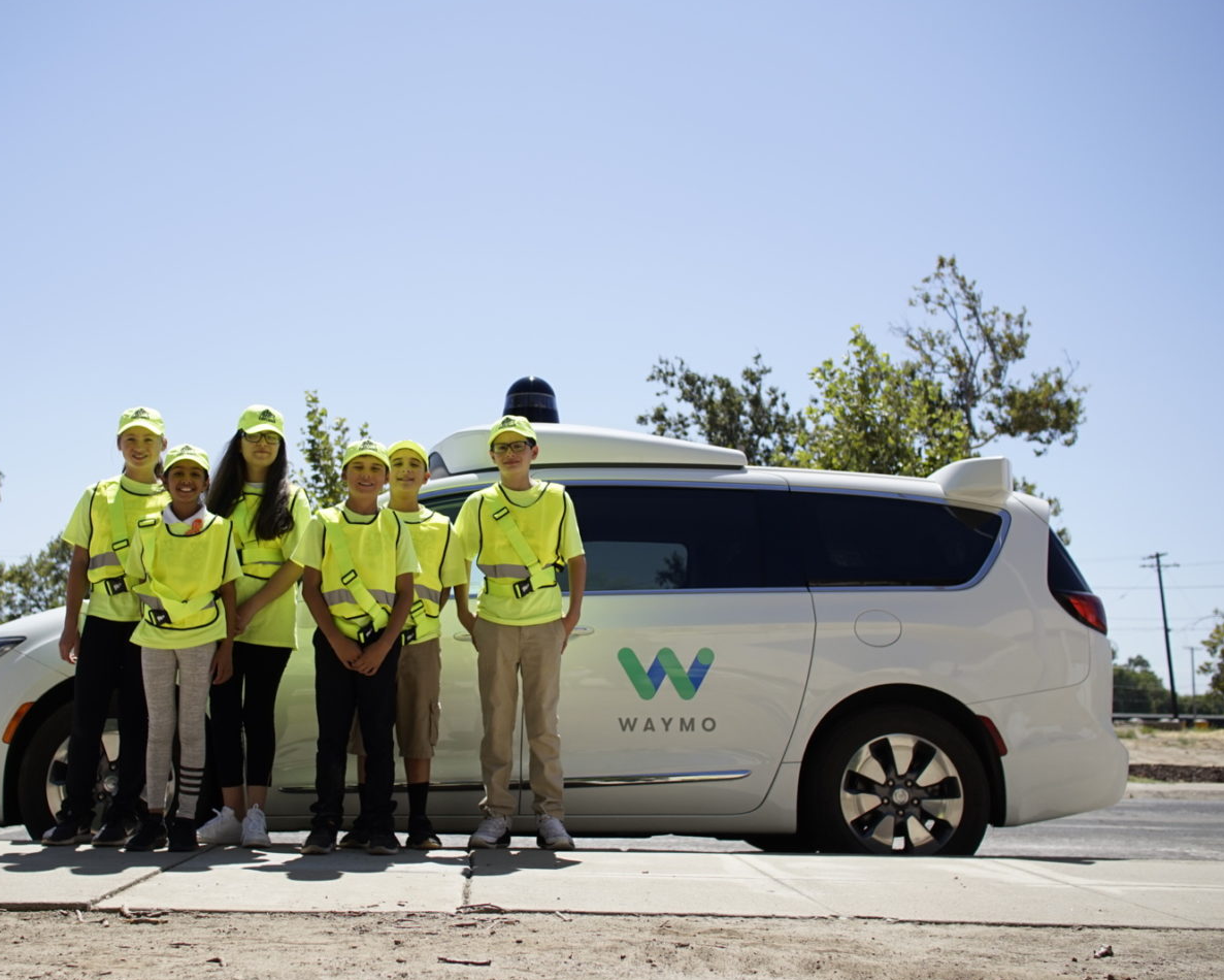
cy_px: 491
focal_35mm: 41
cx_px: 487
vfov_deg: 36.5
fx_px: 1485
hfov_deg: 44.5
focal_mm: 24
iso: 125
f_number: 2.8
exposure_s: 1/2500
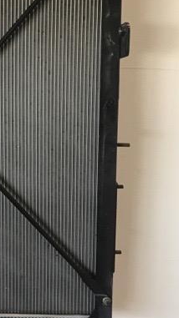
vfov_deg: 32.2
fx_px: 541
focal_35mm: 64
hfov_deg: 17.7
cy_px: 75
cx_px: -50
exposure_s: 1/15
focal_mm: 3.99
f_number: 1.8
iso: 40
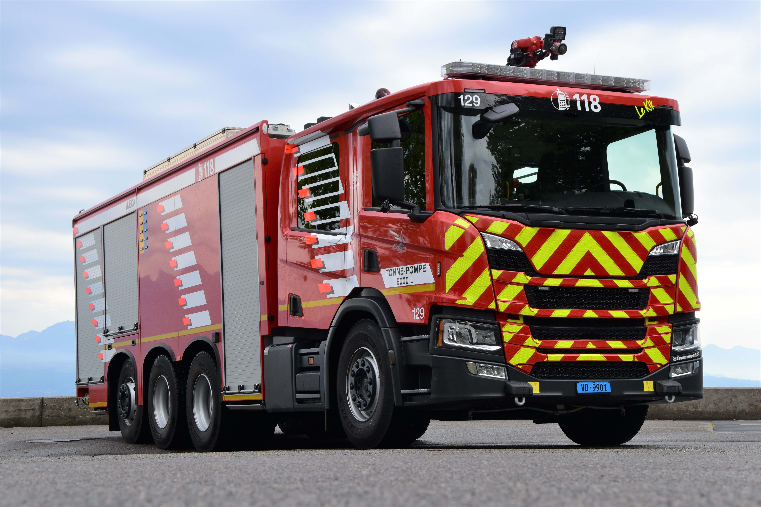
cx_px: 380
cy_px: 254
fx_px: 1427
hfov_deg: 29.9
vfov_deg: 20.2
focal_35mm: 68
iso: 400
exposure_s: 1/250
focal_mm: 45
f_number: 9.5
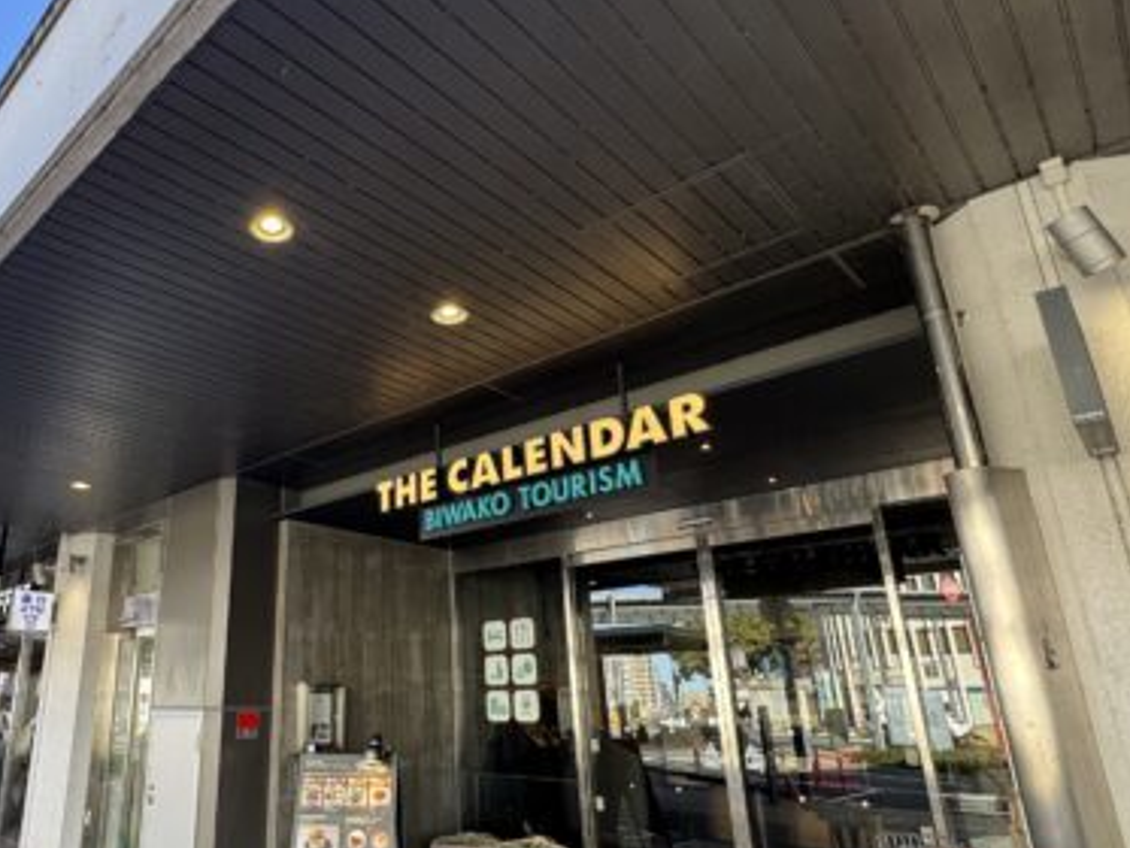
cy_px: 448
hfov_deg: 69.6
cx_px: 382
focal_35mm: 24
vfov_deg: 56.8
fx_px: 784
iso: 64
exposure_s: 1/99
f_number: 2.2
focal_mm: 2.22
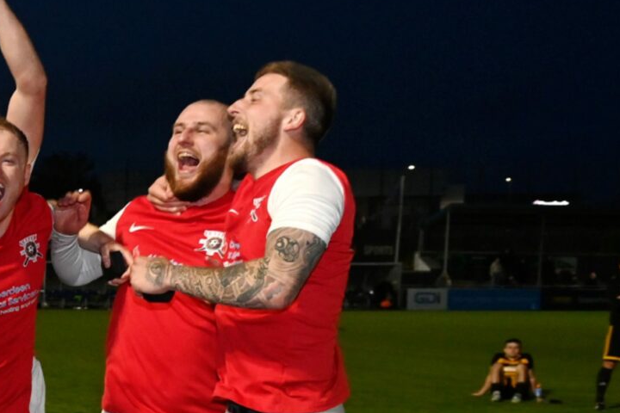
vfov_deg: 14.7
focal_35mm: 91
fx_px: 1567
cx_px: -232
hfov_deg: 20.1
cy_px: 452
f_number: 5.6
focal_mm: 32
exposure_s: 1/250
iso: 5000
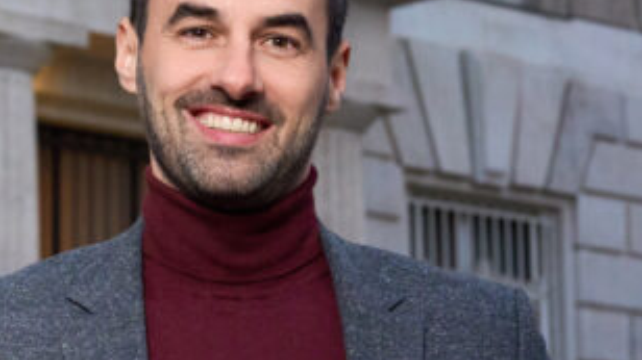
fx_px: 2978
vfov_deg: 6.9
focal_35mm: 175
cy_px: 99
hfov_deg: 12.2
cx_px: 2
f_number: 5.6
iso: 4000
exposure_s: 1/160
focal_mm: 50
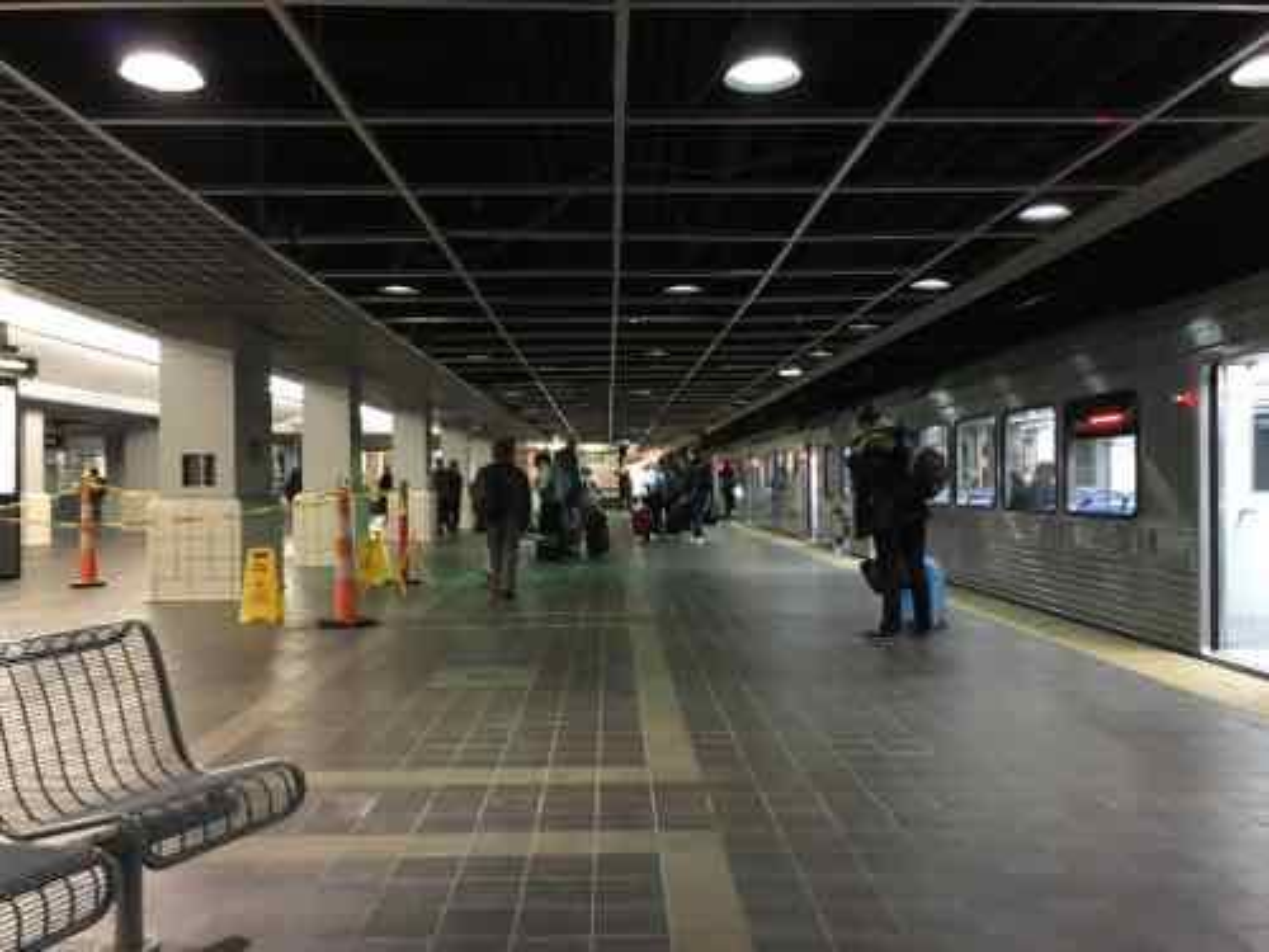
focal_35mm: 29
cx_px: 634
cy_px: 476
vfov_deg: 48.2
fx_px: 1063
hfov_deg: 61.7
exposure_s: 1/15
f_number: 2.2
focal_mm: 4.15
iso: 320
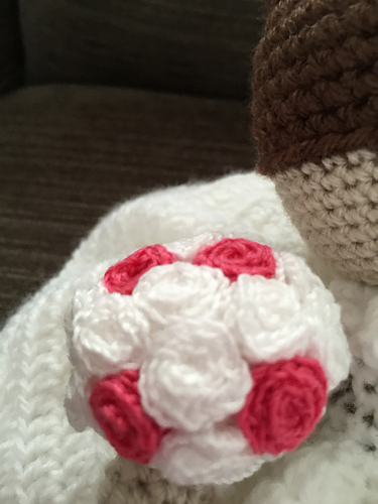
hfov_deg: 48.2
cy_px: 252
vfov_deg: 61.7
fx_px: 422
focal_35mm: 29
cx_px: 189
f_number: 2.2
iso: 125
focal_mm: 4.15
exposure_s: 1/15
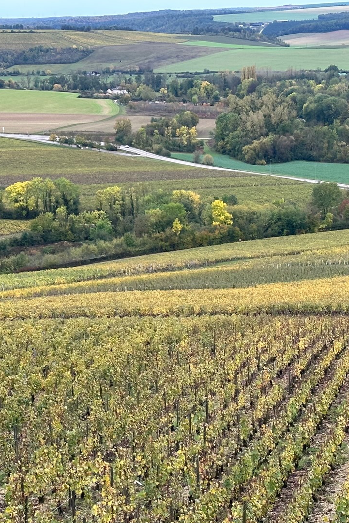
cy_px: 346
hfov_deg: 14.7
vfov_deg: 21.8
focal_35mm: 93
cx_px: 160
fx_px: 1353
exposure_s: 1/337
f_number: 1.78
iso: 64
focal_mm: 6.86
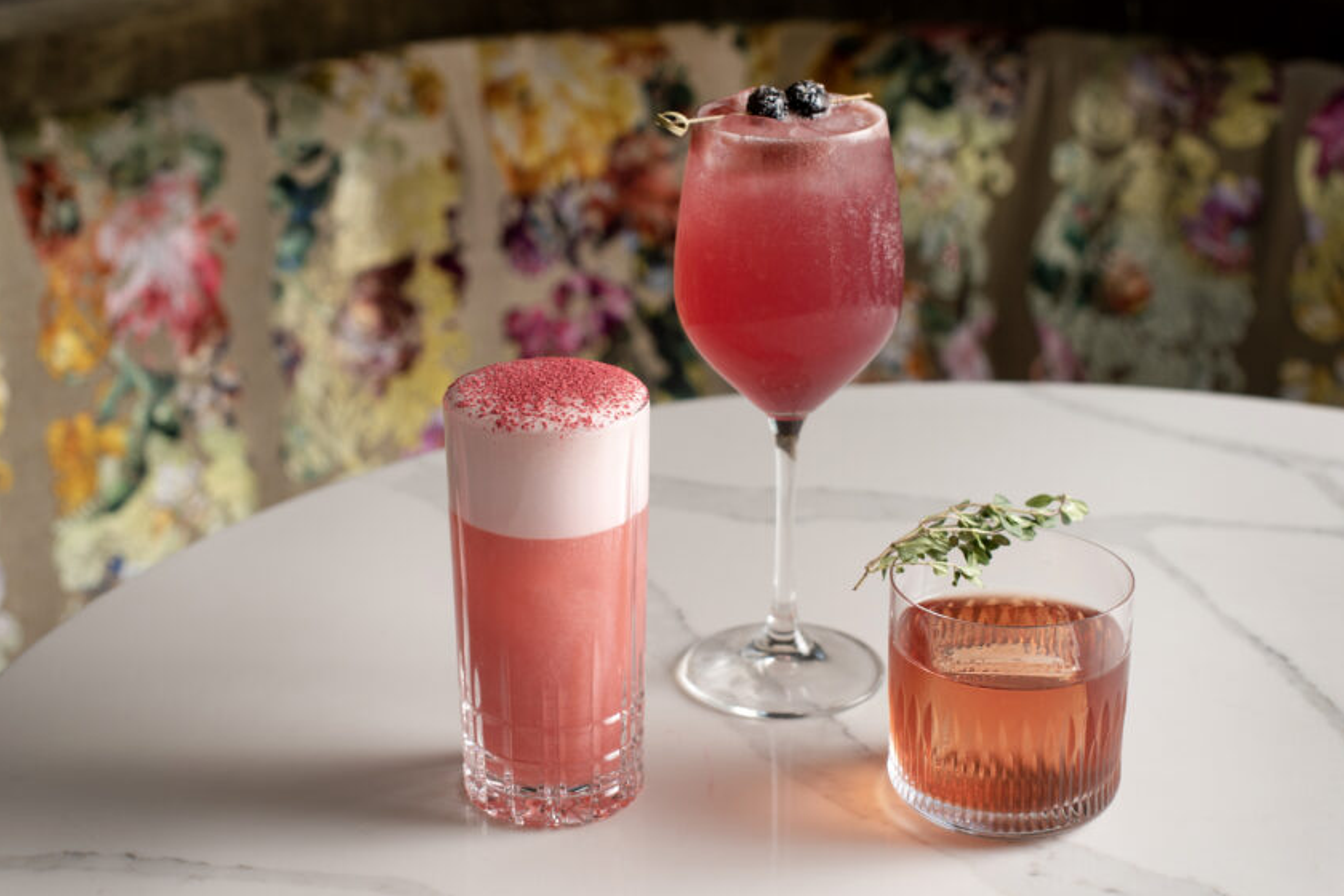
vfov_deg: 22.2
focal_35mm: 61
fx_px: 2277
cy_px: 397
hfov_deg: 32.9
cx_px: 598
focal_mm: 50
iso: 200
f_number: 4.5
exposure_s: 1/200
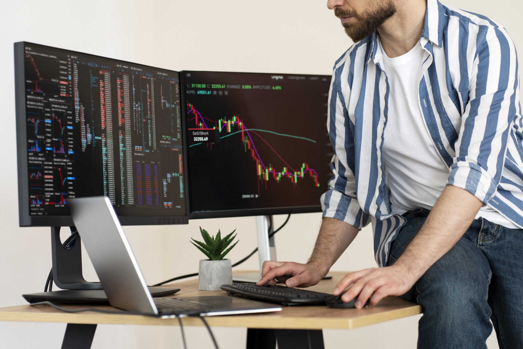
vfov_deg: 16.1
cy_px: 174
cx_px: 262
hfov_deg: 23.9
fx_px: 1235
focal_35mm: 85
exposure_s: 1/200
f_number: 2.8
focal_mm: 85
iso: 400
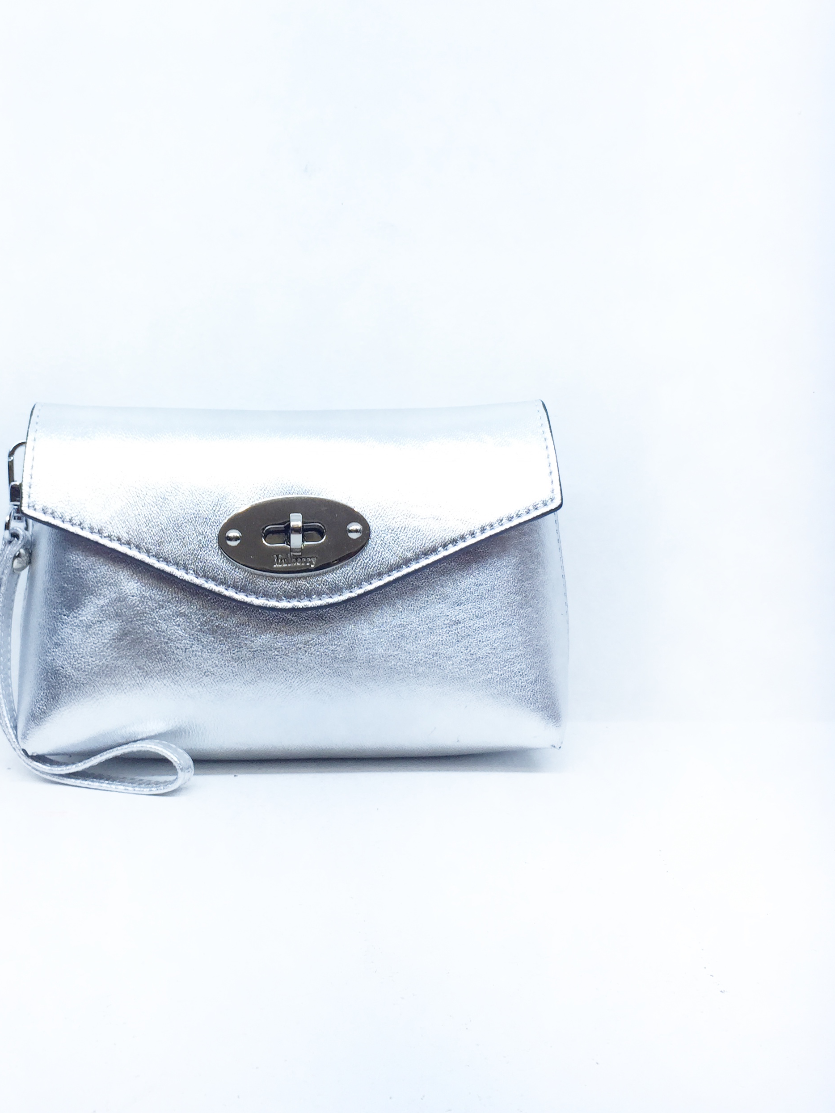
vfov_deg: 48.8
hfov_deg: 37.4
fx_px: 1222
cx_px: 299
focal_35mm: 38
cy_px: 462
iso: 32
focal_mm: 4.15
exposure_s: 1/50
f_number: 2.2
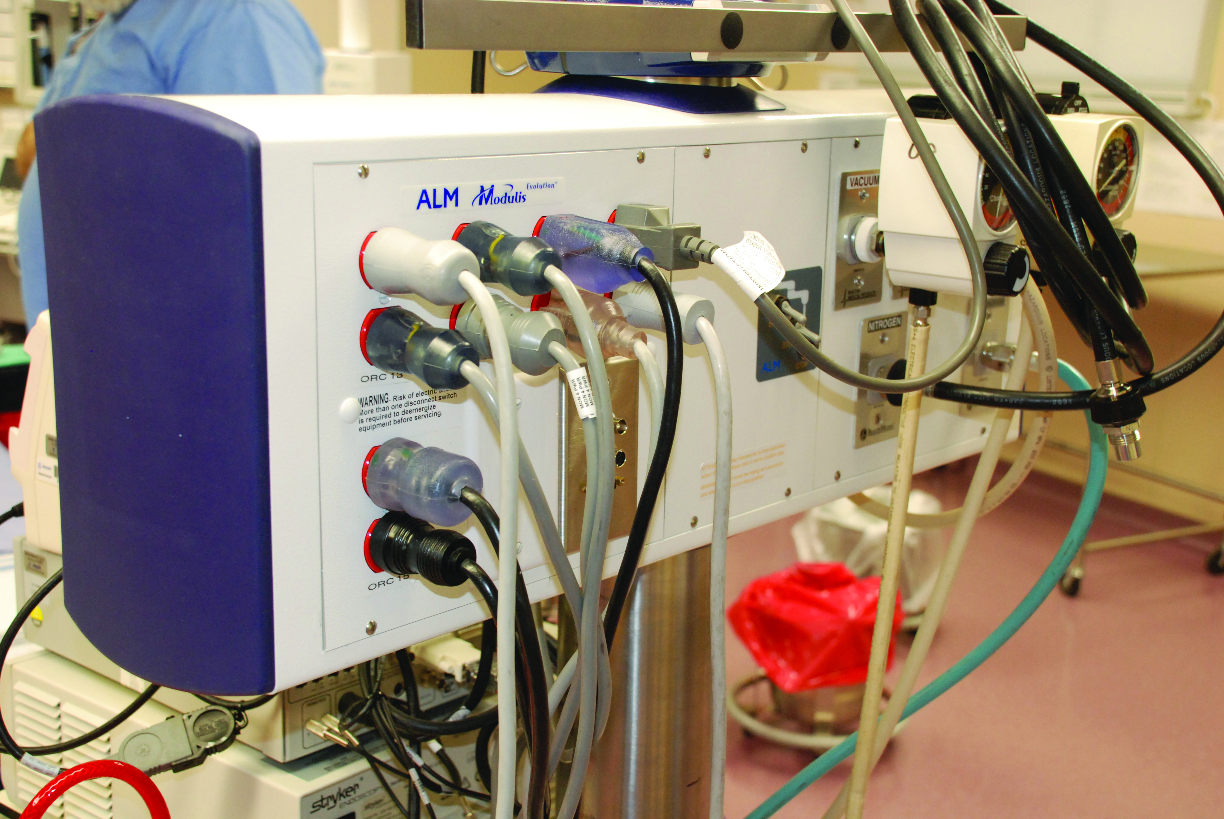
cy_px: 410
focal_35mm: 46
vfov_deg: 29.0
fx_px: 1583
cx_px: 612
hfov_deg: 42.3
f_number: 5
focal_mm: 31
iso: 1000
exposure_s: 1/60
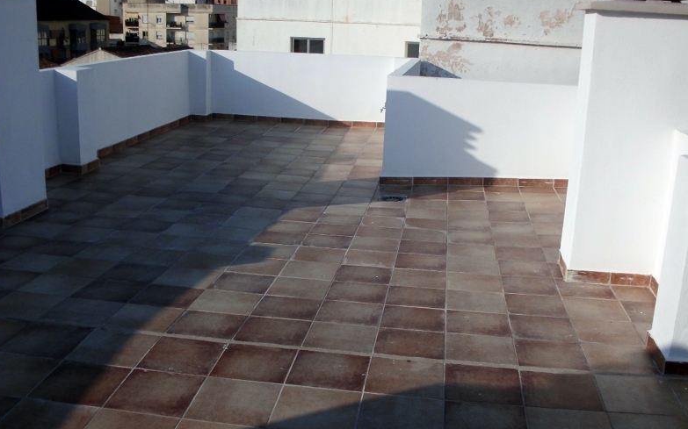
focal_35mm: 39
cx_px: 344
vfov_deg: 32.8
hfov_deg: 50.4
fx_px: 731
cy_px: 215
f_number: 7.3
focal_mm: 6.3
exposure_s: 1/320
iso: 64
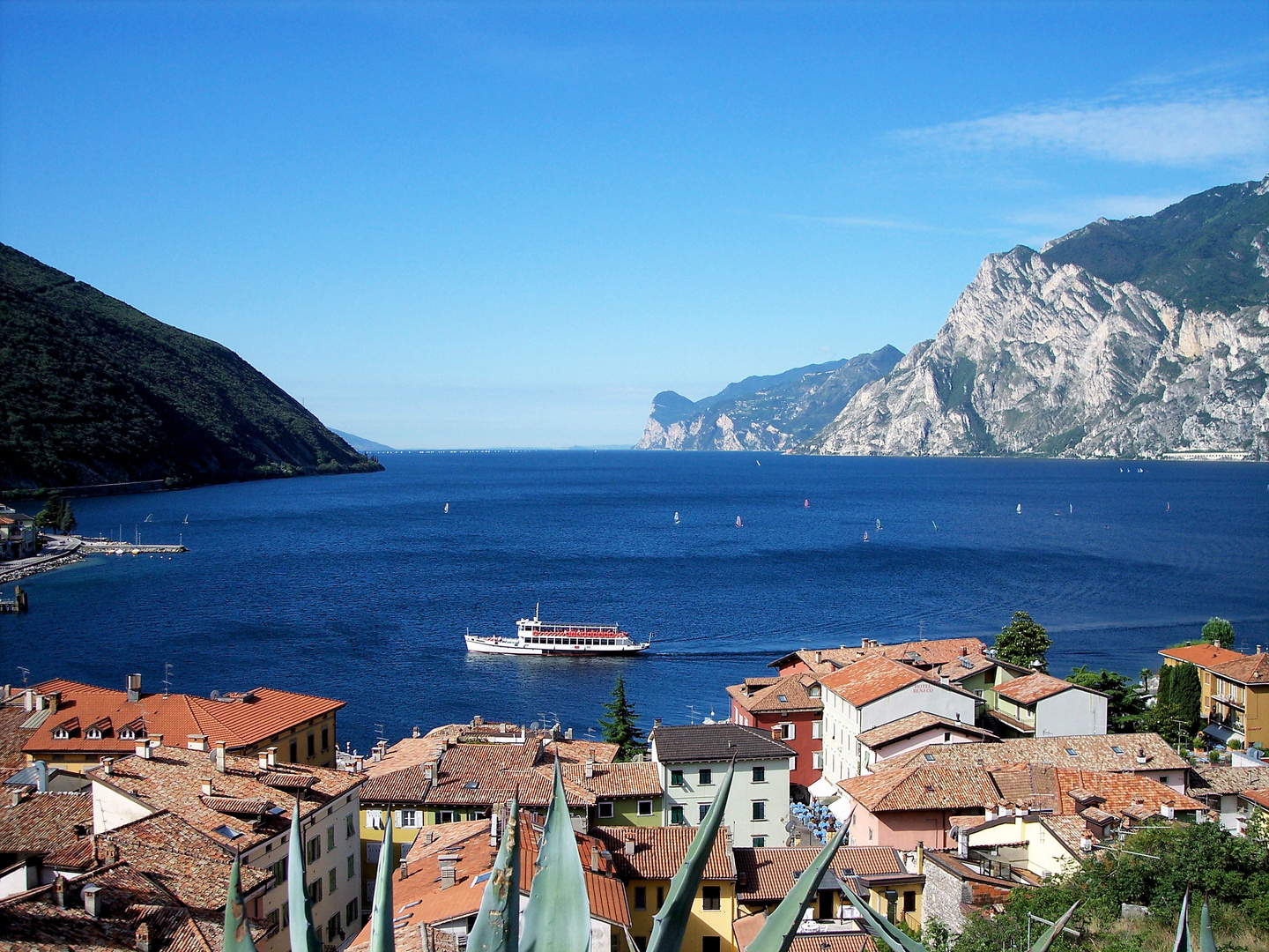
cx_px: 634
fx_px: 1430
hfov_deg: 47.9
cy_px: 476
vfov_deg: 36.8
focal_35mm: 39
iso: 100
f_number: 3.4
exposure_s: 1/500
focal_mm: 8
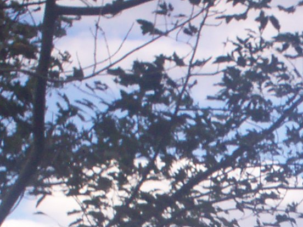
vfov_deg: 8.5
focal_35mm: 168
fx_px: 1471
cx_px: 457
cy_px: 390
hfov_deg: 11.3
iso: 100
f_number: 4.5
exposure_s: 1/274
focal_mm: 6
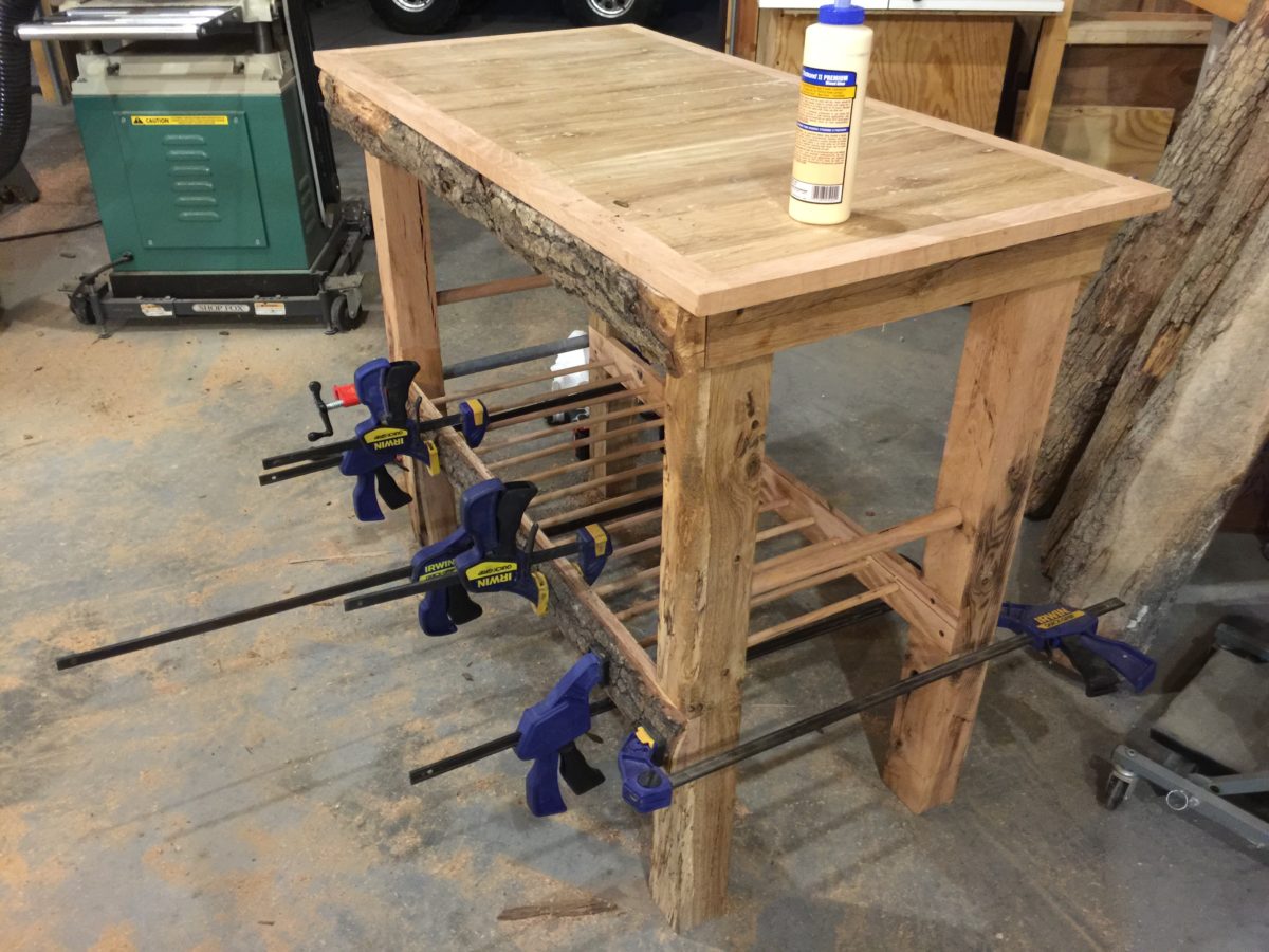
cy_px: 476
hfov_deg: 61.7
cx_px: 634
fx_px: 1063
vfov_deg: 48.2
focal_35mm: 29
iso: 100
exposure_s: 1/4
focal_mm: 4.15
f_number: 2.2
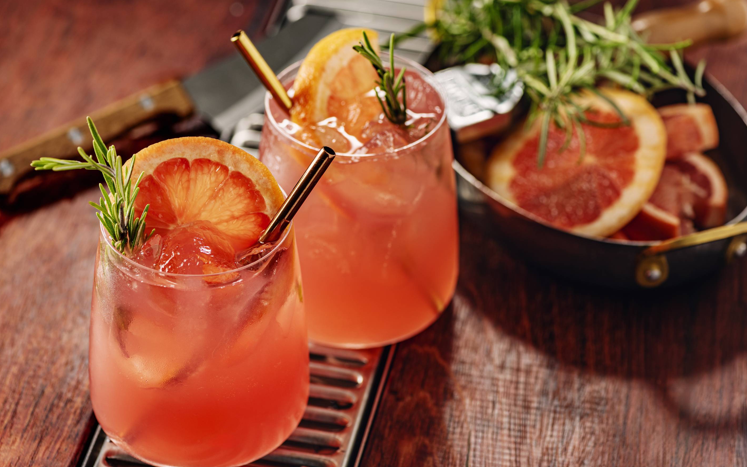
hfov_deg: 19.3
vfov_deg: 12.1
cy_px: 241
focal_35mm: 108
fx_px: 2199
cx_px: 371
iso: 50
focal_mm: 105
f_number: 5.6
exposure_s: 1/160
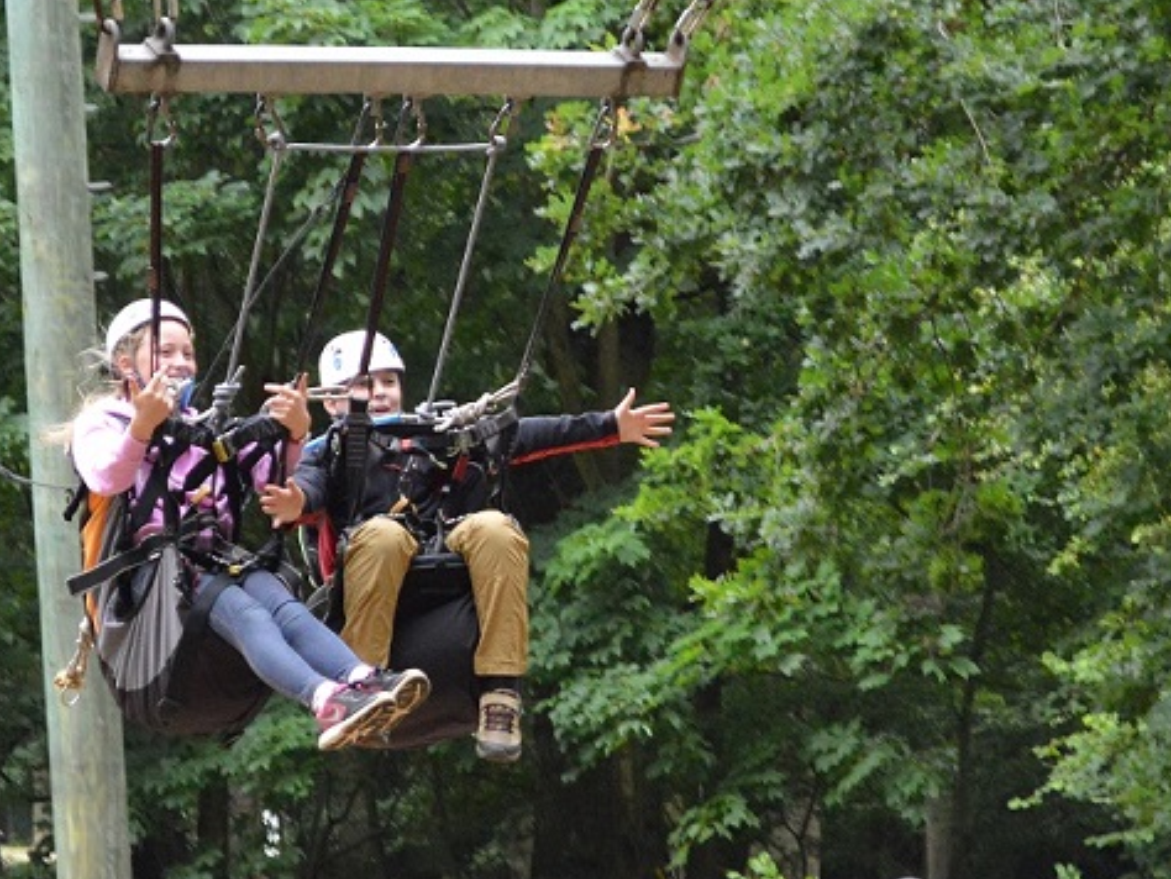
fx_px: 5108
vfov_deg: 9.8
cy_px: 447
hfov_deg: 13.1
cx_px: 728
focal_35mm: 151
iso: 3200
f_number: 5.6
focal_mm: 55
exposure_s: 1/320
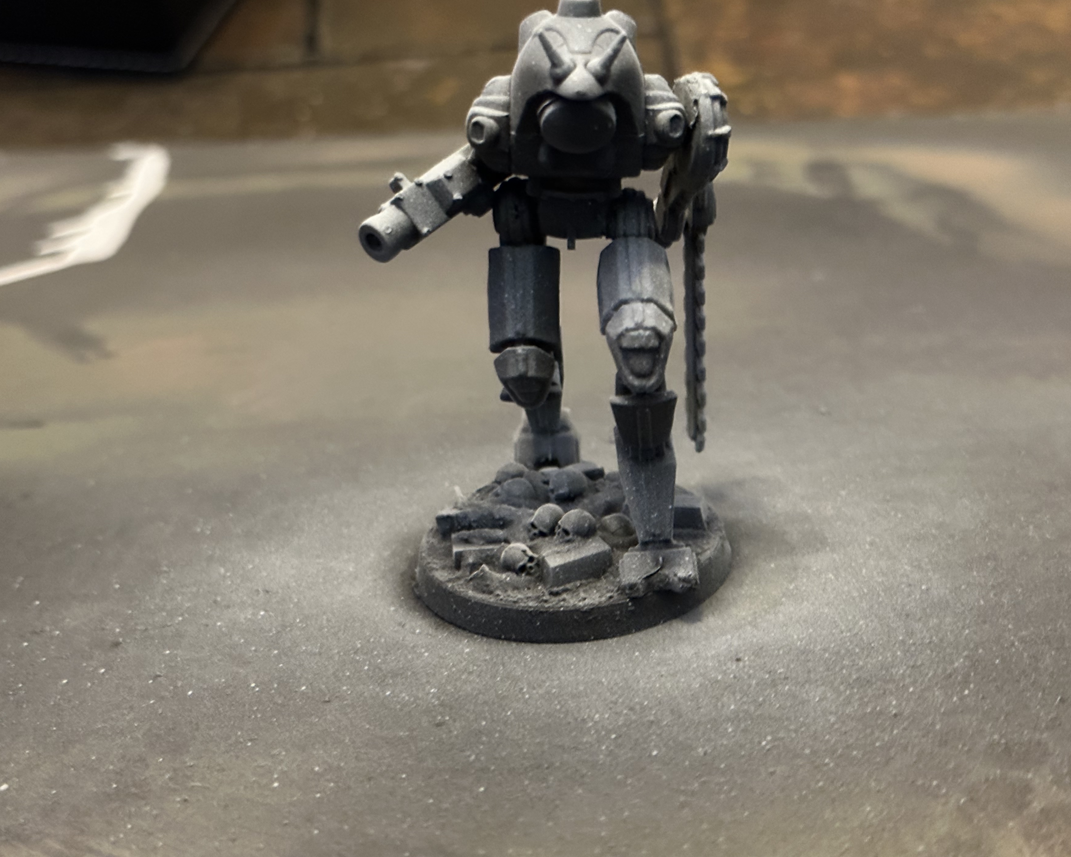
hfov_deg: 34.7
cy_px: 397
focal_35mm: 54
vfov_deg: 28.1
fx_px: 1712
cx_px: 536
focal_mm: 6.86
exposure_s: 1/24
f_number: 1.78
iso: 640
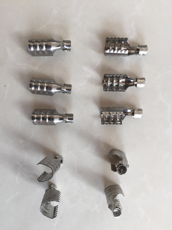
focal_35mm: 29
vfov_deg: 61.7
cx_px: 86
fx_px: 192
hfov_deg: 48.2
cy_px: 115
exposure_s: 1/33
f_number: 2.2
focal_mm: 4.15
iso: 32
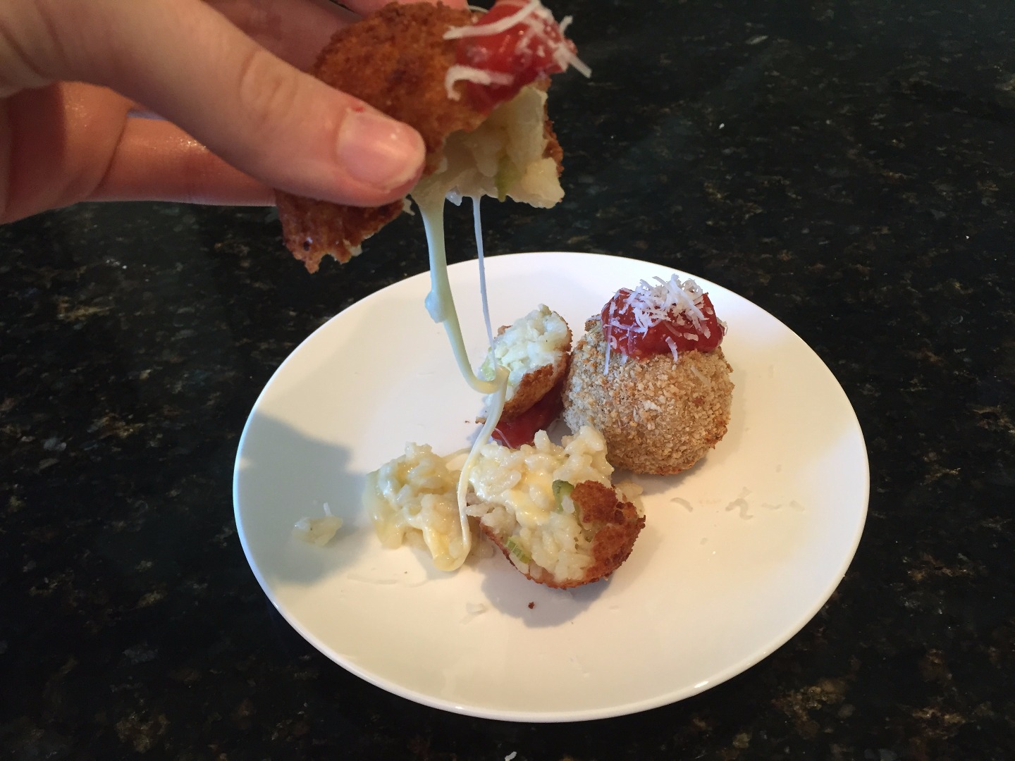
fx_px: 850
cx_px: 508
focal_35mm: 29
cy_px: 380
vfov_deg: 48.2
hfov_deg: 61.7
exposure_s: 1/33
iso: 125
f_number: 2.2
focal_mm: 4.15
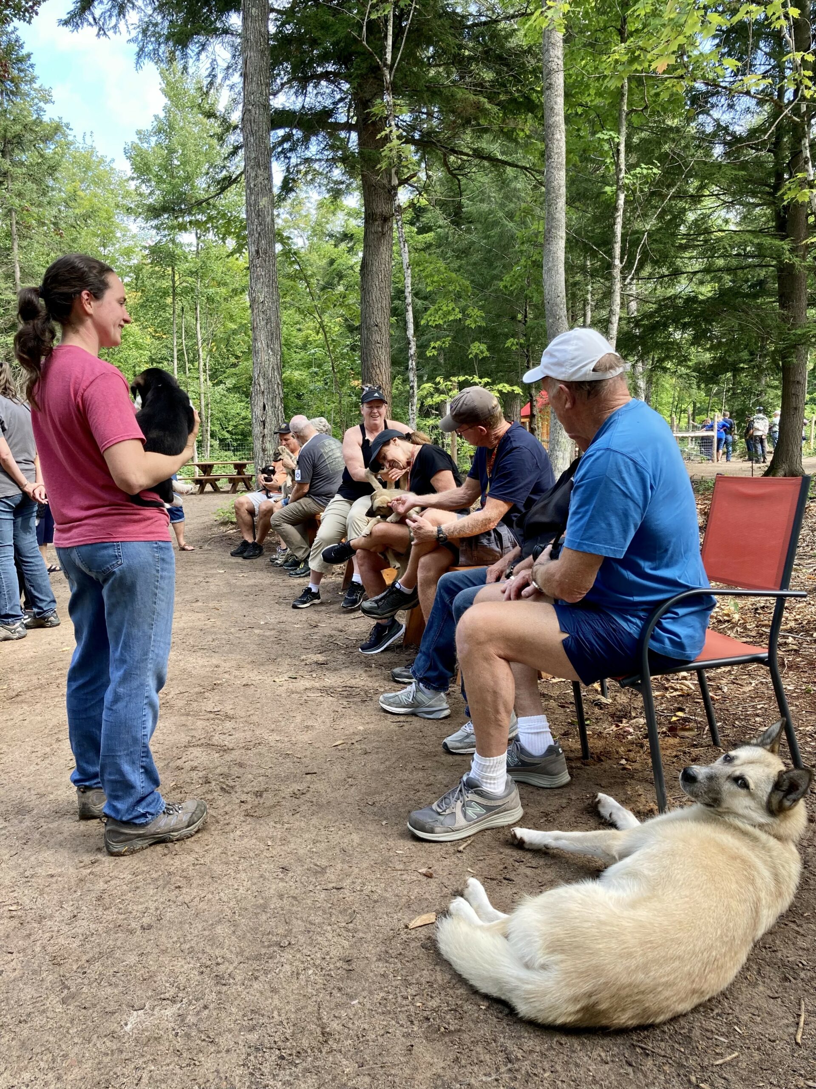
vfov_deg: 63.4
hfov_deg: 49.7
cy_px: 544
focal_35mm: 28
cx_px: 408
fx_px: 880
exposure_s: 1/144
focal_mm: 3.99
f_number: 1.8
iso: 20
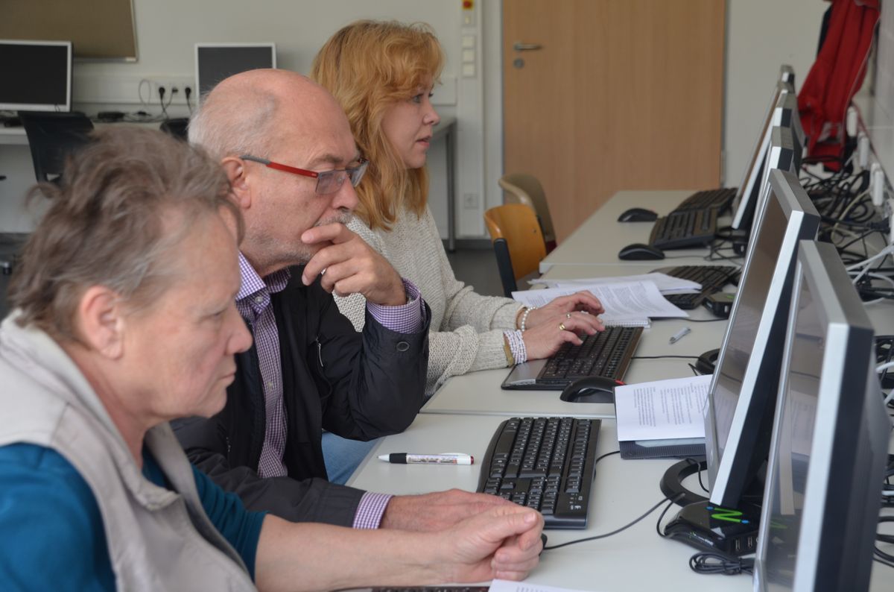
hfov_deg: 32.0
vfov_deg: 21.5
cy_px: 296
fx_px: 1561
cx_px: 447
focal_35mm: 63
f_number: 6.3
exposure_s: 1/60
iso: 400
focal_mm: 42
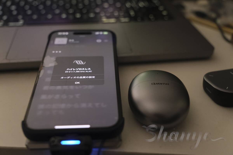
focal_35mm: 39
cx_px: 116
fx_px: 252
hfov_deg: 49.6
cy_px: 78
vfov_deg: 34.2
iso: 3200
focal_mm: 26.2
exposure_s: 1/14
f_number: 2.8
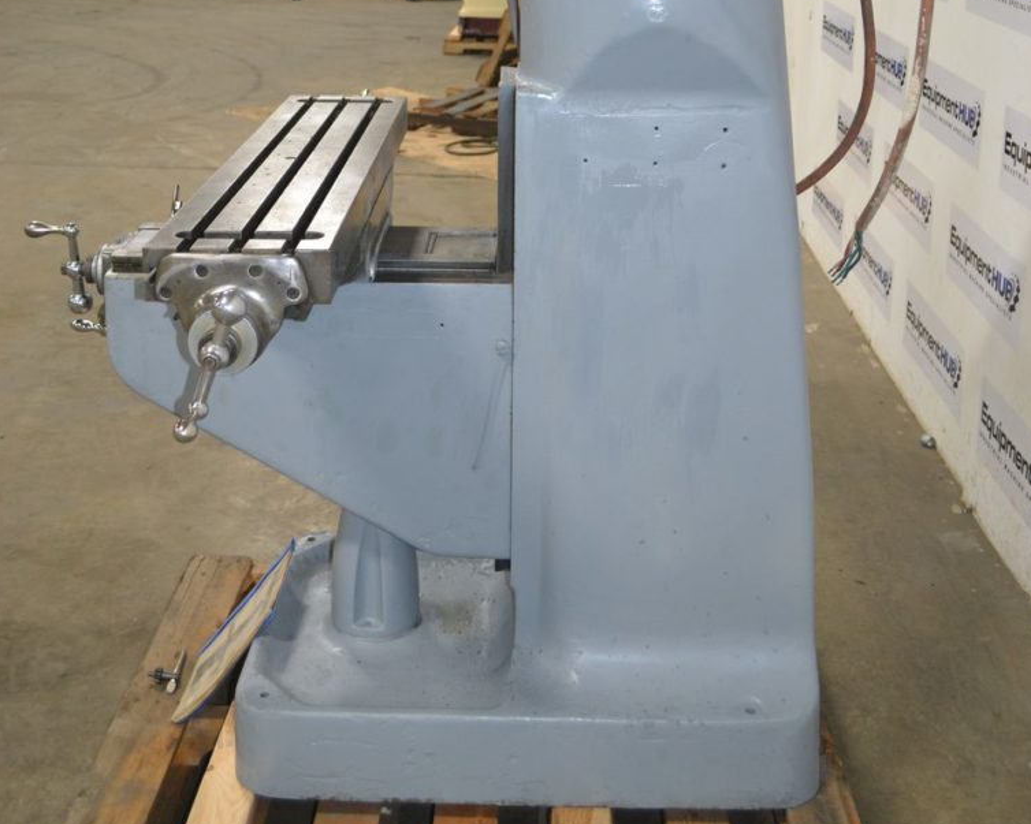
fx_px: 1312
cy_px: 100
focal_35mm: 43
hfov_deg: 42.9
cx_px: 521
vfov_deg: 33.3
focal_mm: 20
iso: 720
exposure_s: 1/60
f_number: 3.8
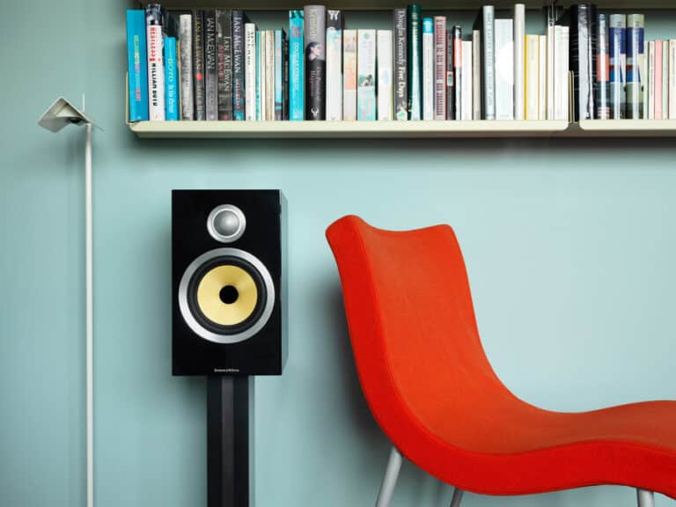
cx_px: 338
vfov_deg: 34.3
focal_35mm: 42
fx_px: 820
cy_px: 254
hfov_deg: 44.8
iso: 50
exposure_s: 3
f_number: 16
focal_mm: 60
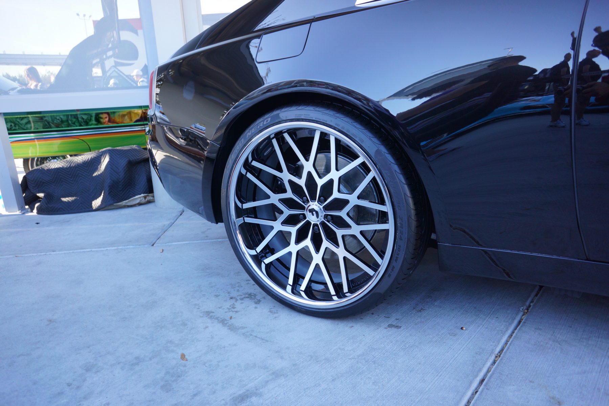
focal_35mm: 24
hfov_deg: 73.7
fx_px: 406
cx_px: 304
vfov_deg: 53.1
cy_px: 203
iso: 200
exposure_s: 1/80
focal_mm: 16
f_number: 4.5
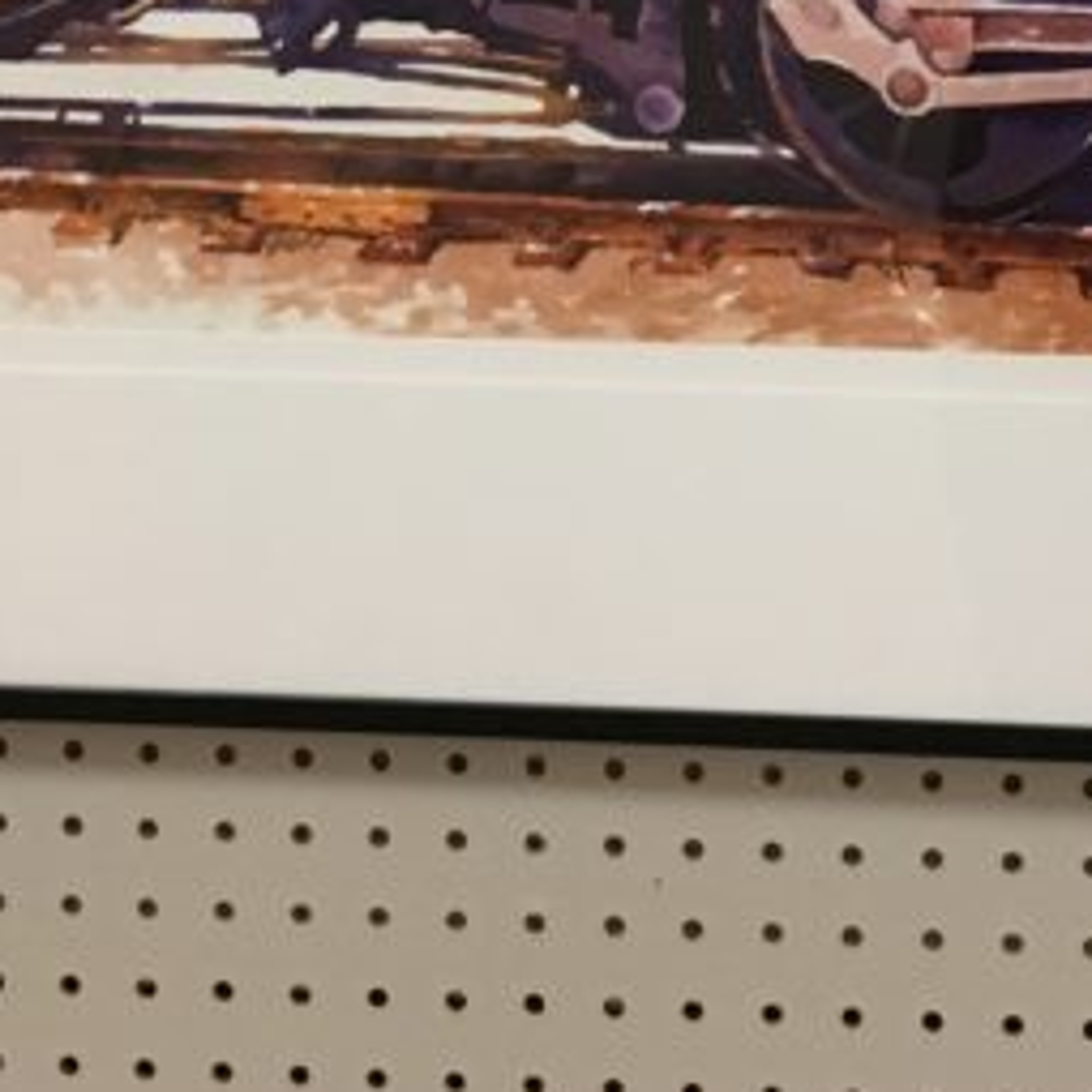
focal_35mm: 103
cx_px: 535
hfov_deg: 16.9
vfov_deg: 15.8
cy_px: -424
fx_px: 3676
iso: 100
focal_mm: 4.15
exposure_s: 1/30
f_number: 2.2
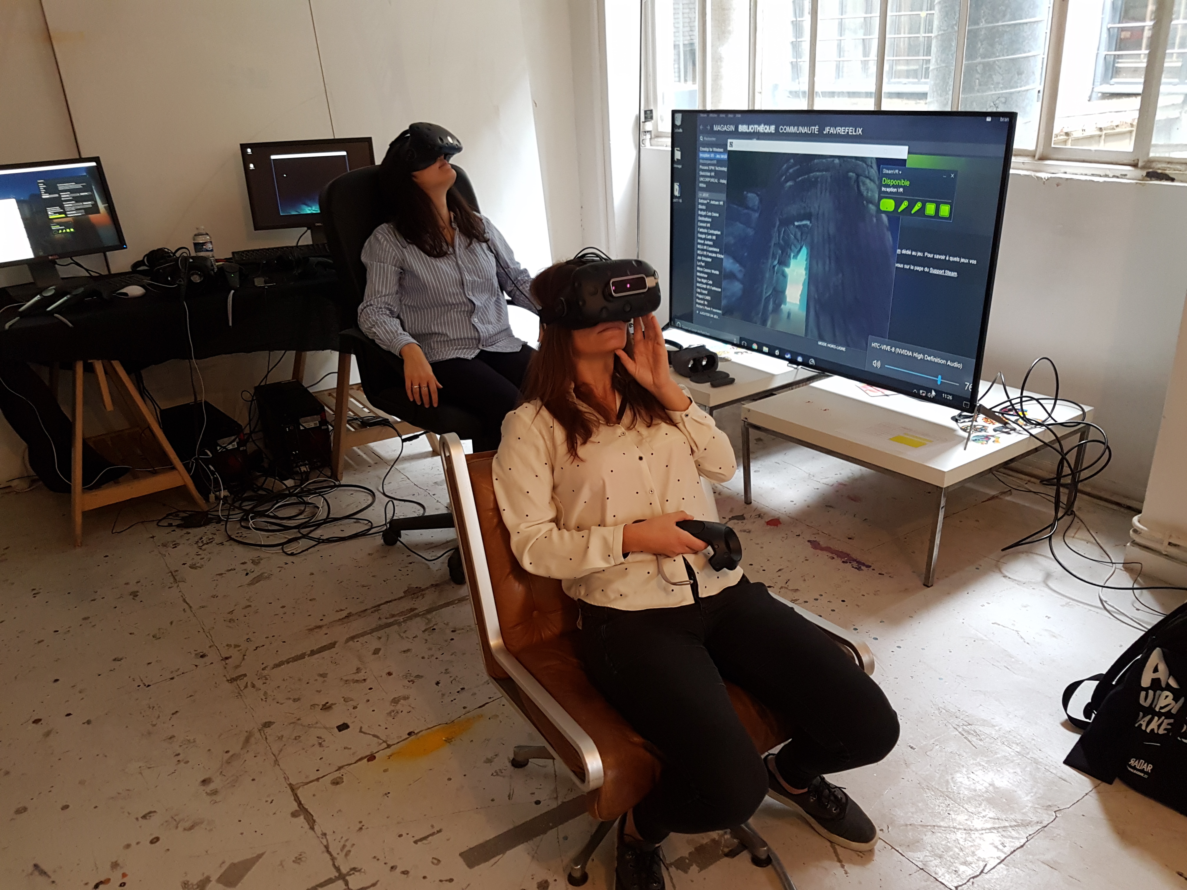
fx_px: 892
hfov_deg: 67.3
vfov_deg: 53.1
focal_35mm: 26
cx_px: 594
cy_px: 445
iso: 160
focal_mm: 4.2
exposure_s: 1/25
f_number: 1.7
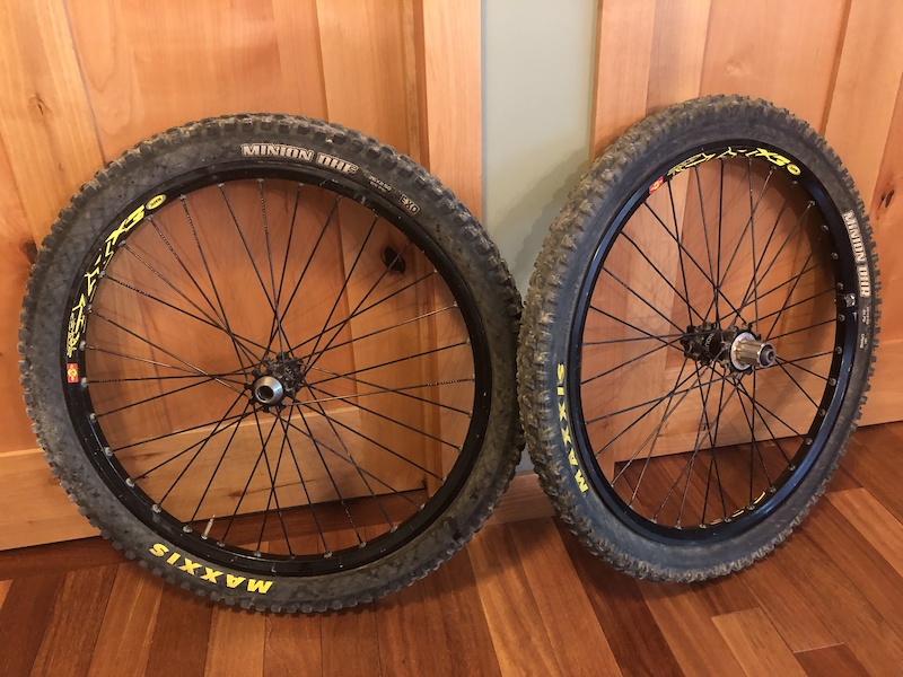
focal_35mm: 28
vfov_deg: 49.7
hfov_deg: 63.4
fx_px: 730
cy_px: 338
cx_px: 452
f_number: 1.8
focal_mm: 3.99
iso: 100
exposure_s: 1/4
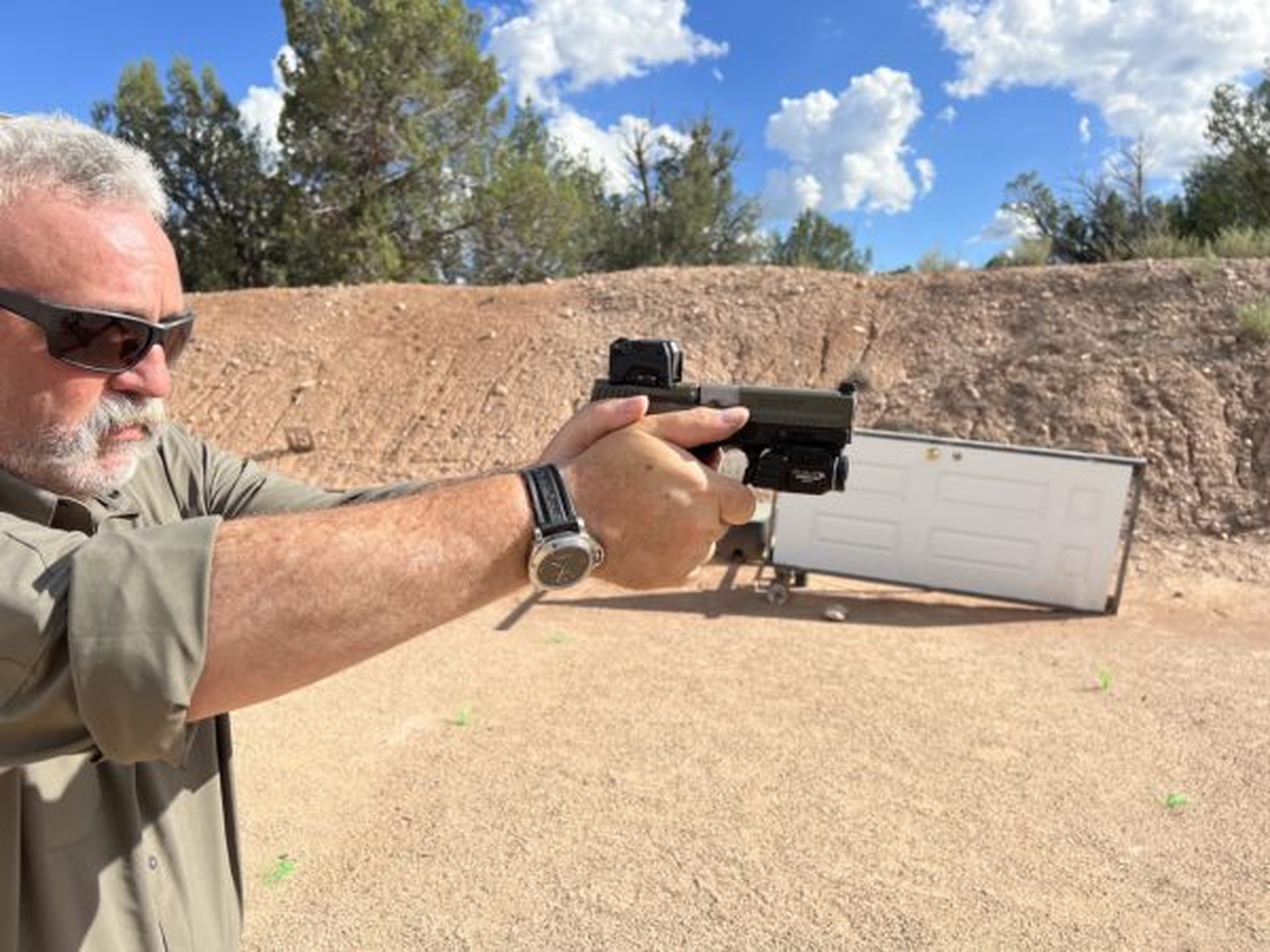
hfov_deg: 67.3
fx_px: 954
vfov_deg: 53.1
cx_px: 635
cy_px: 476
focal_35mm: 26
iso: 50
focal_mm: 5.7
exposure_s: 1/3165
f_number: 1.5
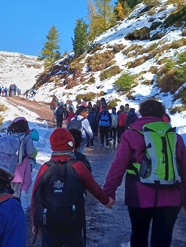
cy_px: 73
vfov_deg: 32.3
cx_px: 74
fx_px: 423
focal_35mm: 59
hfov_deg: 24.8
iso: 50
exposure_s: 1/1024
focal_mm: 4.65
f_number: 1.8
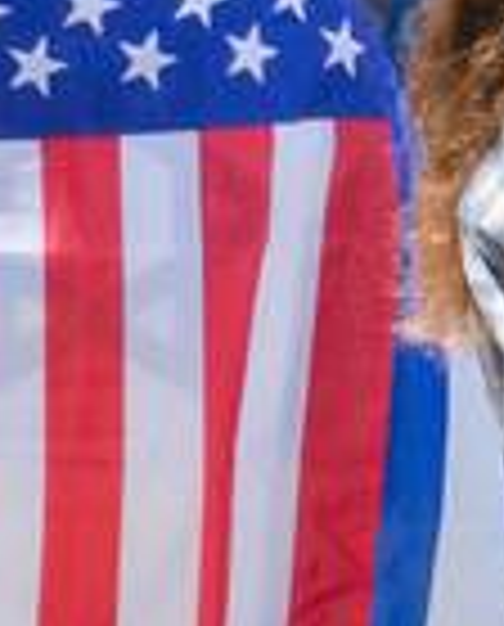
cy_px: -694
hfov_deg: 3.5
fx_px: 7872
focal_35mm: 424
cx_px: -1300
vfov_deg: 4.5
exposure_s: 1/400
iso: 800
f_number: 6.3
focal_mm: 35
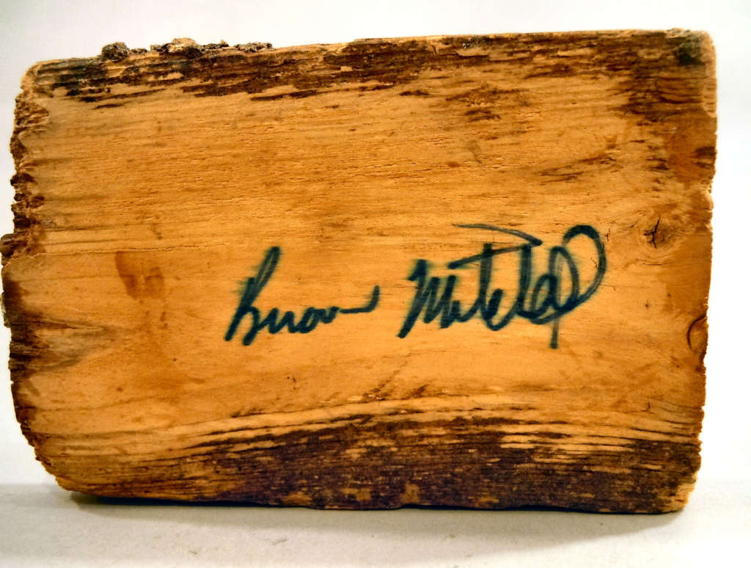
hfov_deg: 55.2
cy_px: 284
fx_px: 718
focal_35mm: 33
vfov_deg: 43.1
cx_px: 376
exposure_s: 1/125
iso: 200
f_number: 4
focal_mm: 5.9
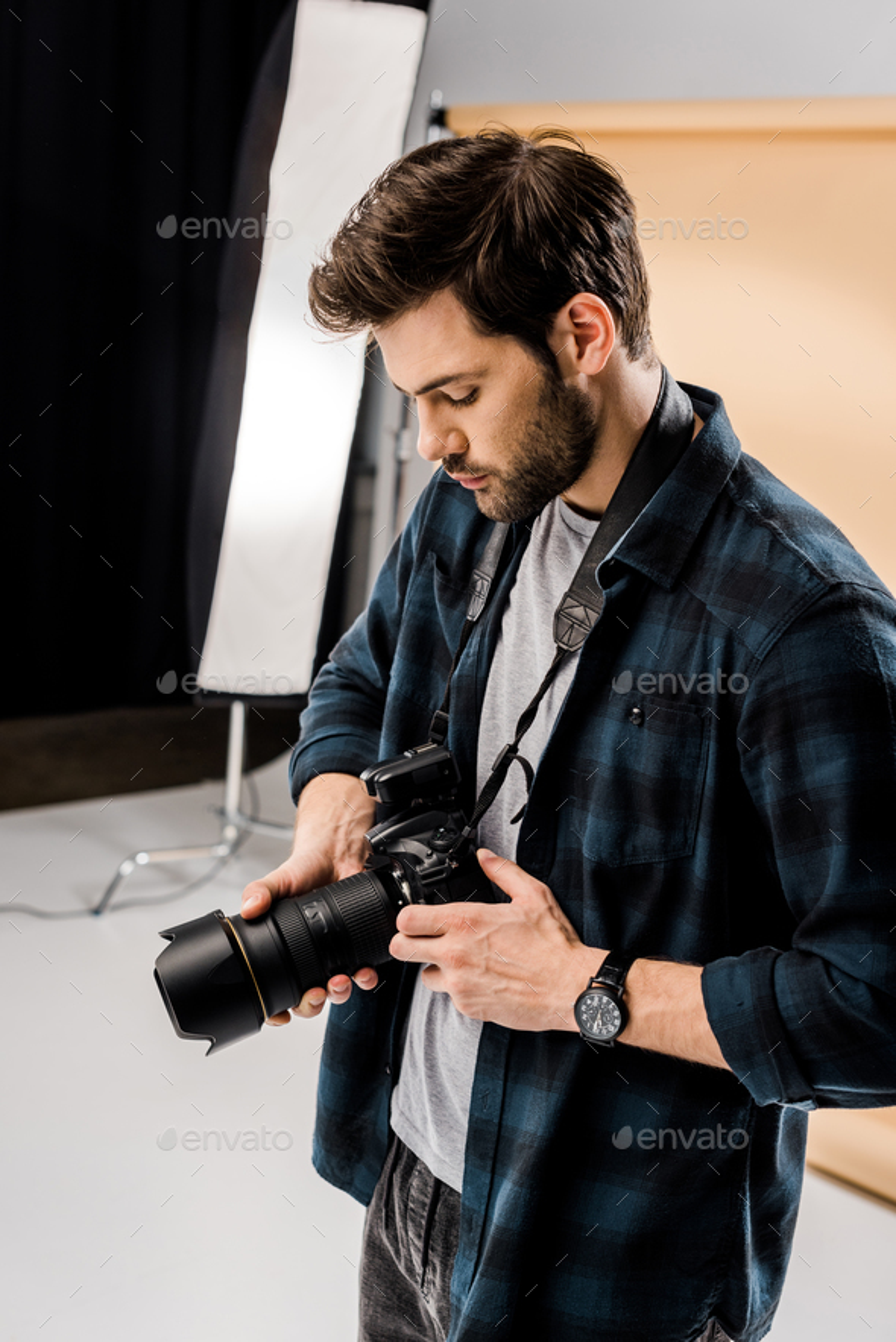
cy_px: 671
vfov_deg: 39.6
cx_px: 448
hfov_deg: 27.0
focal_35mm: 50
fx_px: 1865
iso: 100
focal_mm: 50
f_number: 4.5
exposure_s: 1/200
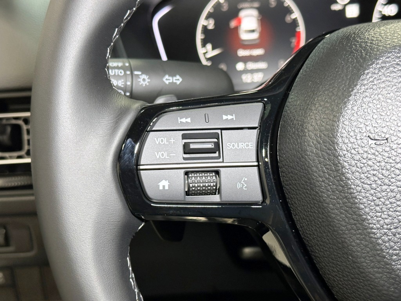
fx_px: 556
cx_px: 200
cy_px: 150
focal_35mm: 48
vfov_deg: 30.3
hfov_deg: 39.7
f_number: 1.78
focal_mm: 6.86
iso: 400
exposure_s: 1/40
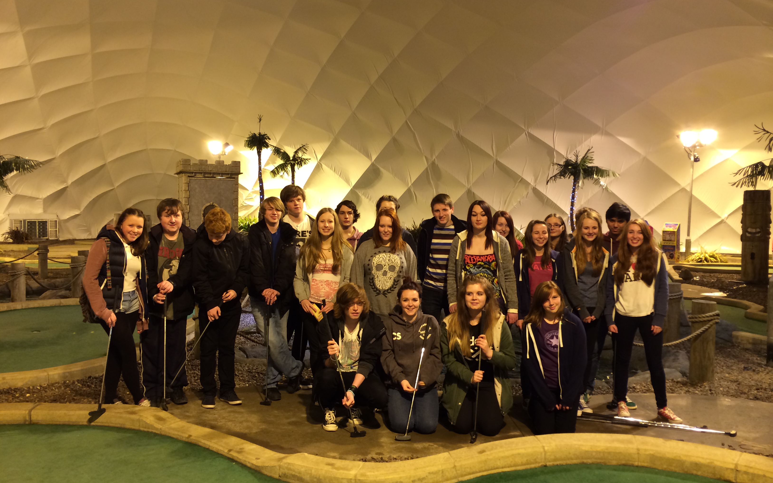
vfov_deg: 39.4
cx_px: 384
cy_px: 248
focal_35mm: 32
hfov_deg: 59.7
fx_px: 674
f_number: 2.2
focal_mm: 4.12
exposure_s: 1/33
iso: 125
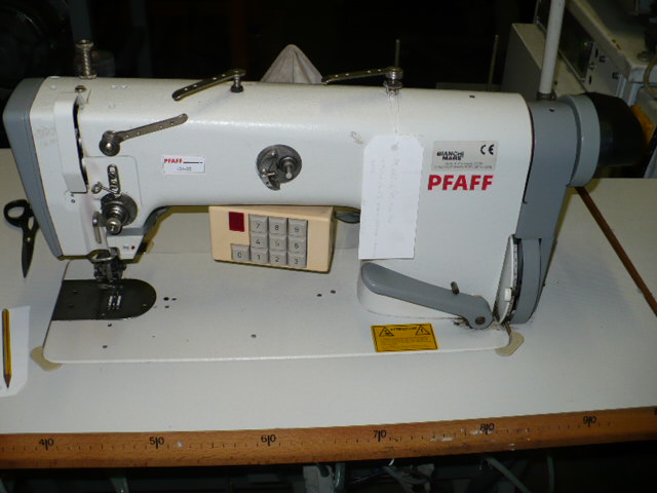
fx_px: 740
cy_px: 246
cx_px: 328
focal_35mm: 39
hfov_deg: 47.9
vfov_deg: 36.8
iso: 100
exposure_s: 1/30
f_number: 2.8
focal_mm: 6.1
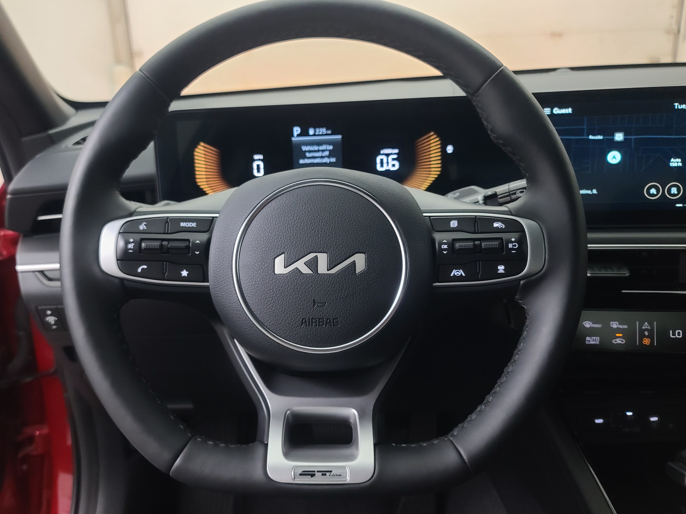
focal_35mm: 28
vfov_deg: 49.7
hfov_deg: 63.3
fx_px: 555
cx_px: 308
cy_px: 252
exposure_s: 1/40
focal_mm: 7
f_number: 1.8
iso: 500
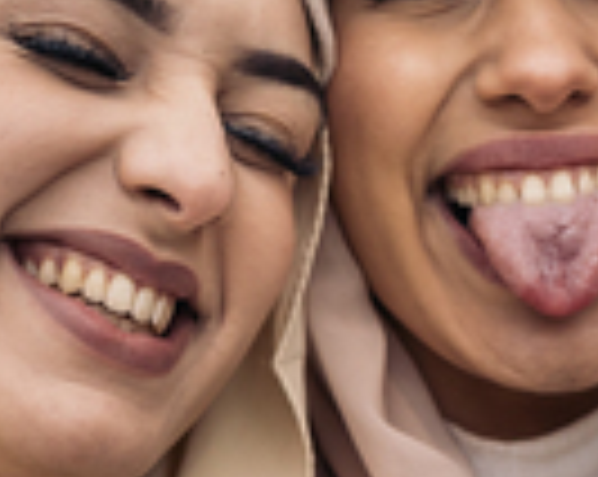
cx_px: 211
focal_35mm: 146
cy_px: 479
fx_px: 2580
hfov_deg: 13.2
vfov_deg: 10.5
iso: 400
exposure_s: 1/320
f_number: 3.5
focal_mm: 35
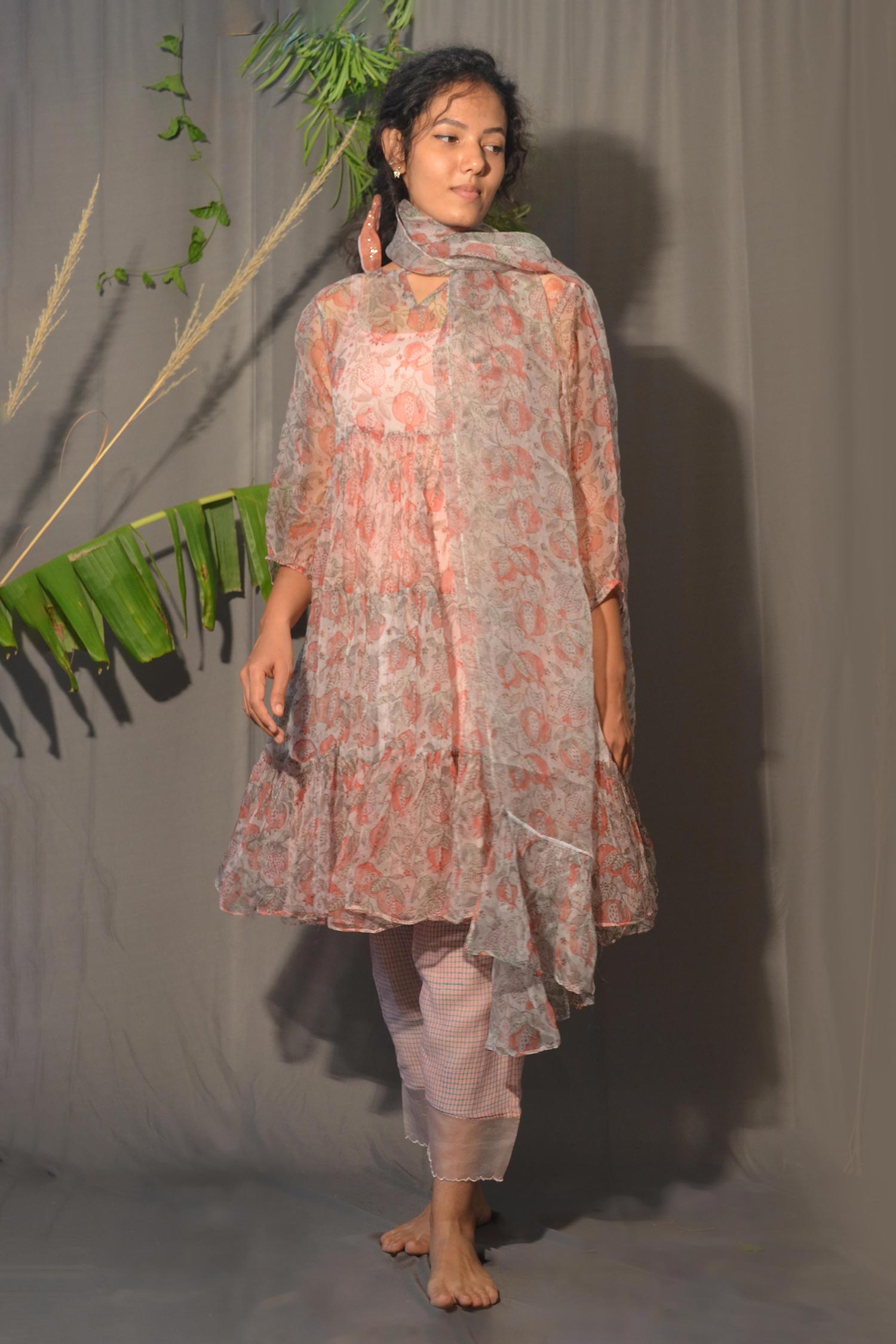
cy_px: 672
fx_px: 1904
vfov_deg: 38.9
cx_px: 448
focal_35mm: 51
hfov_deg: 26.5
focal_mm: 34
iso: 400
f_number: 5
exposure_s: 1/60
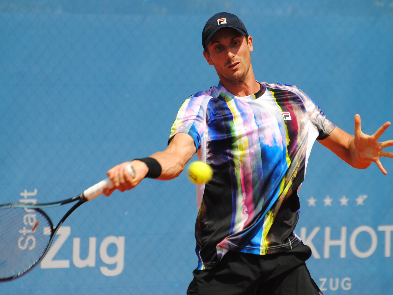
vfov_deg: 4.6
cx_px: 188
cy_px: 148
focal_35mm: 324
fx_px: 3679
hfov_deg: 6.1
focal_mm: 200
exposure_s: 1/1000
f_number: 5.3
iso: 140
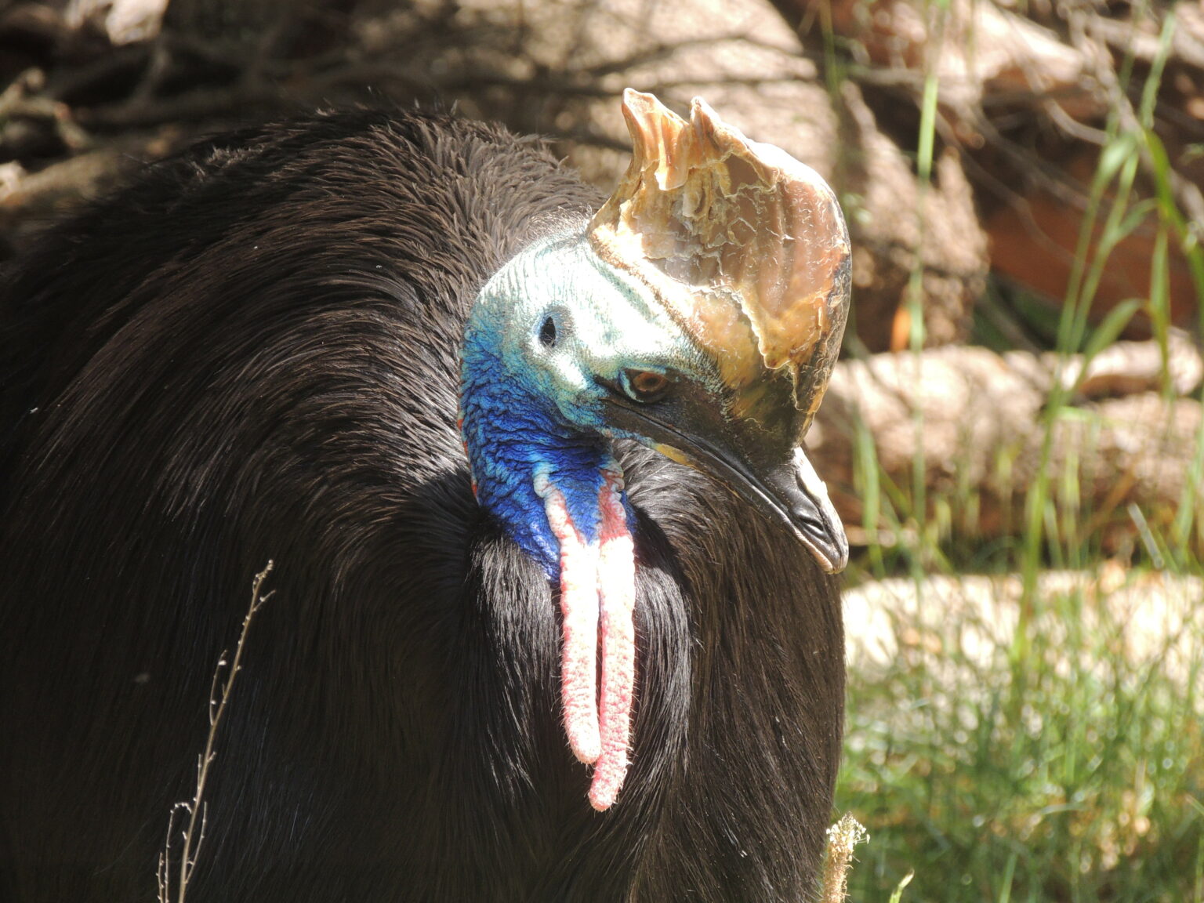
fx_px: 15130
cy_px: 452
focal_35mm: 435
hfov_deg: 4.6
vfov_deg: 3.4
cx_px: 602
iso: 280
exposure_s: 1/250
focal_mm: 77.5
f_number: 4.9
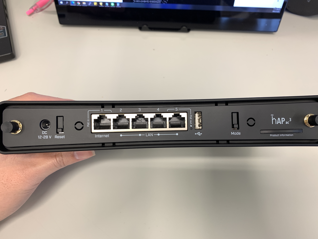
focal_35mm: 26
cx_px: 159
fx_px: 239
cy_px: 120
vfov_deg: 53.1
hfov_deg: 67.3
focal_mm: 4.25
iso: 100
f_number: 1.8
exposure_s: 1/60
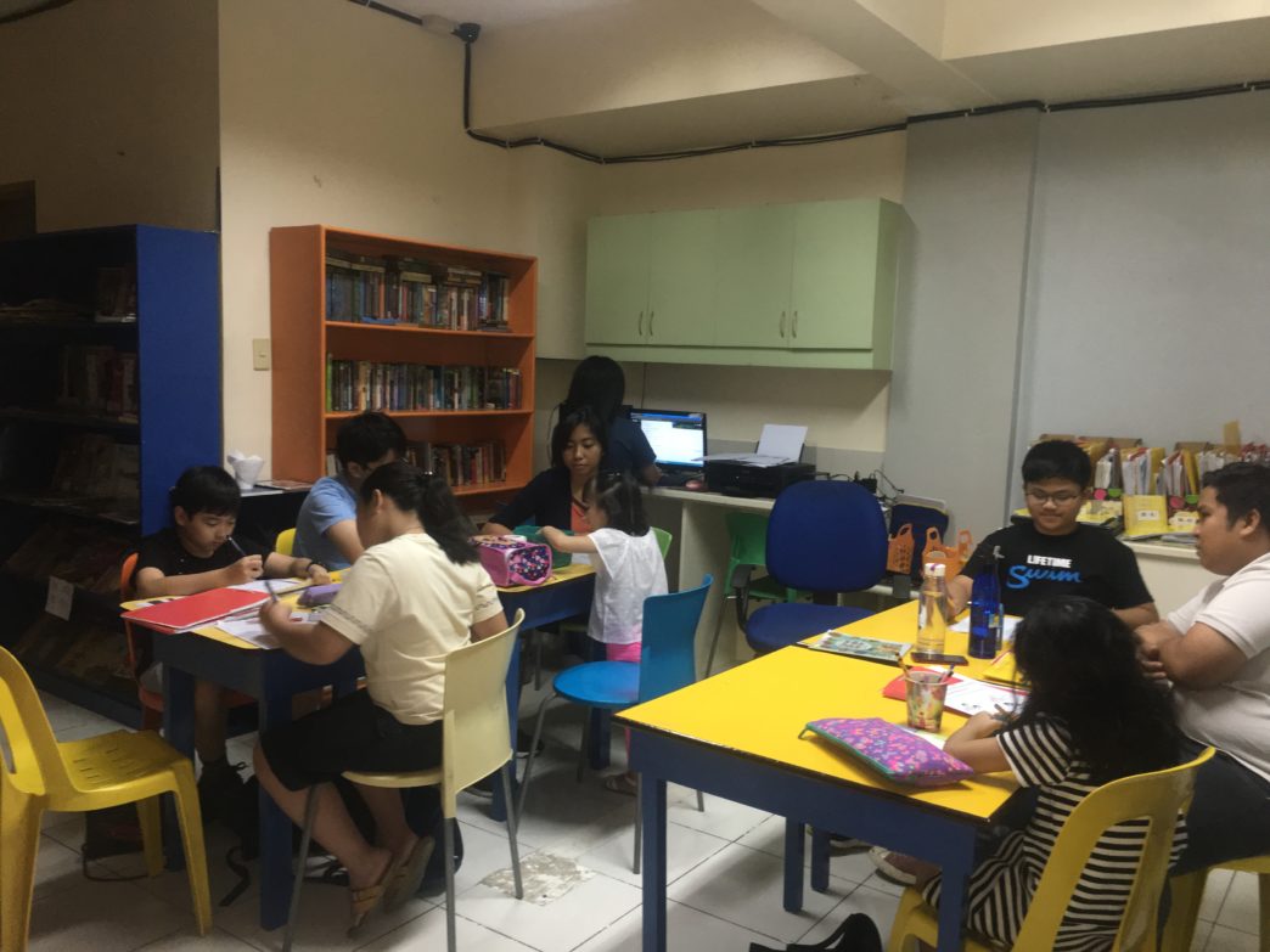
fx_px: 1064
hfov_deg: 61.7
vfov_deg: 48.2
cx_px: 635
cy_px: 476
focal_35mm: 29
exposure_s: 1/20
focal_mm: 4.15
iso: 100
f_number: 2.2
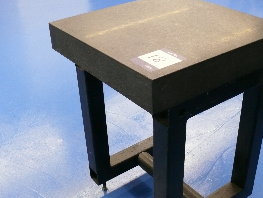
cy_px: 127
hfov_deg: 39.6
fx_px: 365
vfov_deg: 30.1
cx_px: 140
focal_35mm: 48
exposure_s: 1/50
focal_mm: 7.4
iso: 400
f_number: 2.8
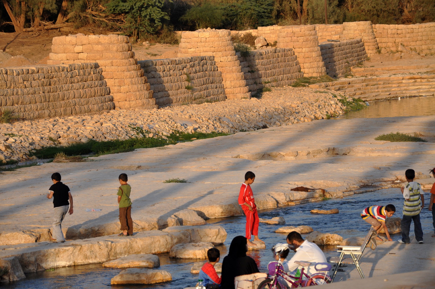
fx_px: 1901
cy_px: 144
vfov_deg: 8.7
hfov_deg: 13.1
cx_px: 218
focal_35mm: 158
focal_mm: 105
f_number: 7.1
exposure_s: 1/800
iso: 400
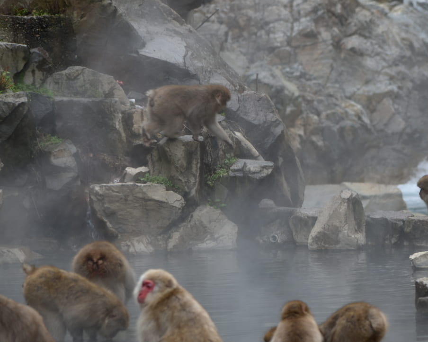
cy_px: 209
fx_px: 3939
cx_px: 333
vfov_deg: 5.0
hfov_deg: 6.2
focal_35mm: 311
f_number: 4.8
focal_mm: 130
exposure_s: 1/160
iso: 100
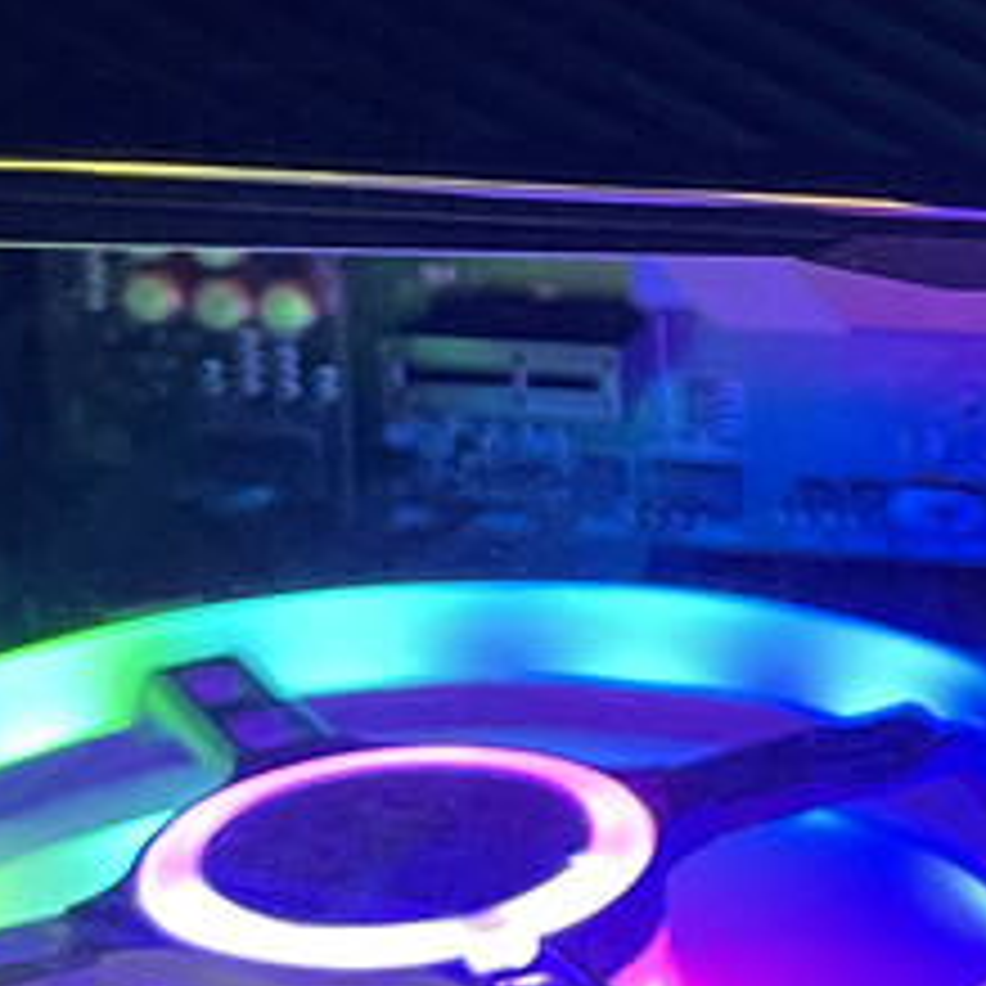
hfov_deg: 14.6
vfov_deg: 15.3
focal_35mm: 112
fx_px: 3609
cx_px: 1416
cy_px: 27
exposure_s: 1/36
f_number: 1.6
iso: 640
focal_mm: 5.1
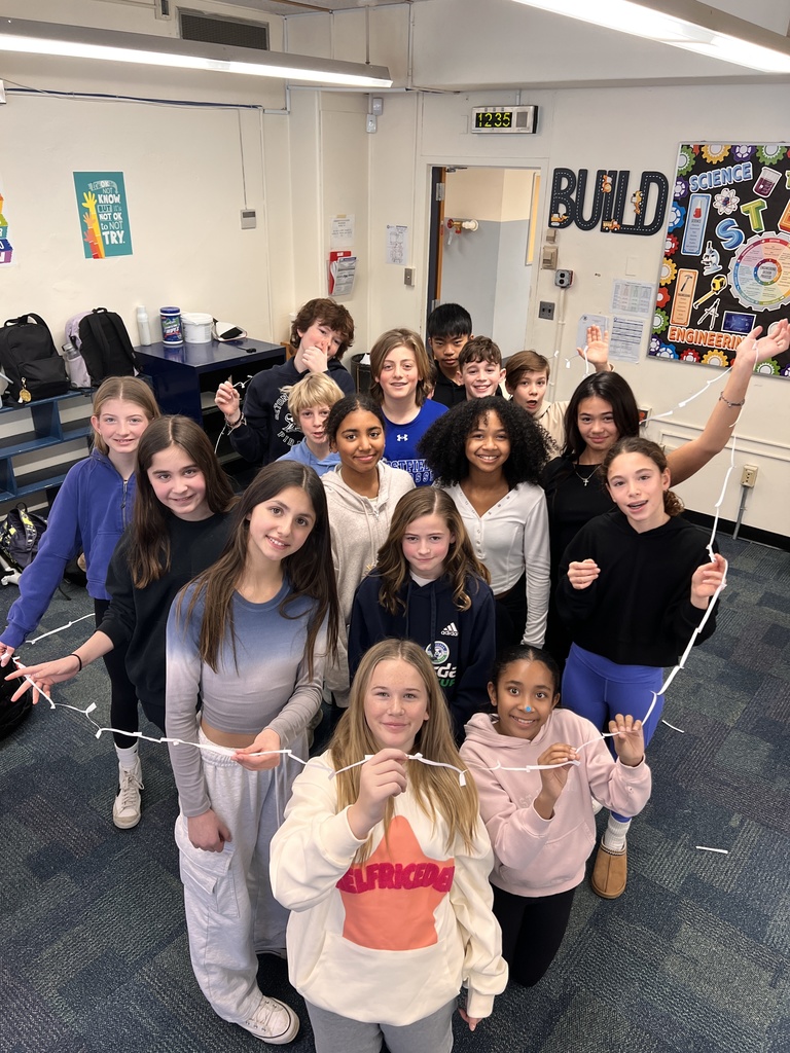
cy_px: 526
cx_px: 395
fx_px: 791
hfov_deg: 53.1
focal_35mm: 26
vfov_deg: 67.3
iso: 125
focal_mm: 5.7
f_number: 1.5
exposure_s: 1/120
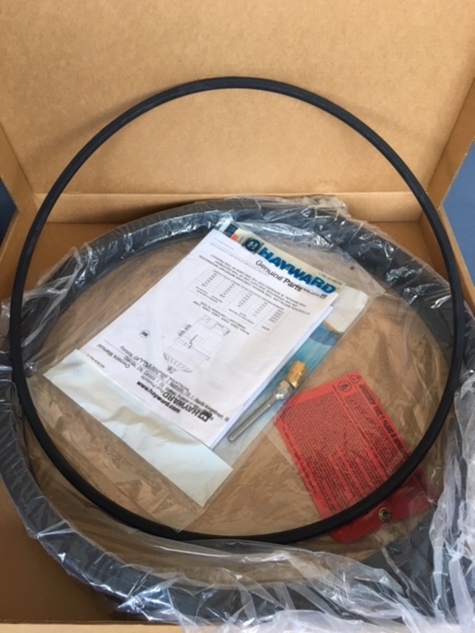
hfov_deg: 48.2
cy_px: 316
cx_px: 238
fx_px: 531
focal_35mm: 29
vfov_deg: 61.7
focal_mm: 4.15
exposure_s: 1/30
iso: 40
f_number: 2.2
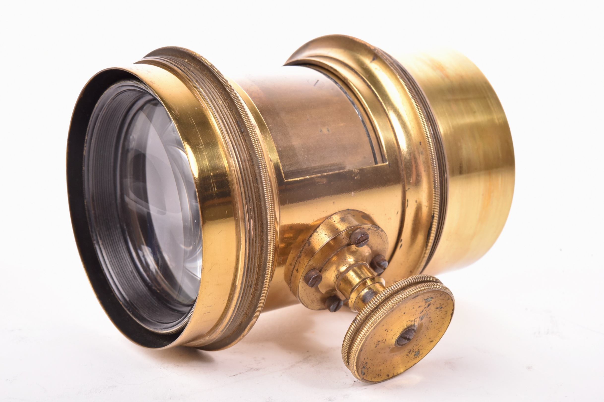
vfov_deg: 22.6
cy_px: 201
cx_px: 302
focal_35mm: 60
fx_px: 1007
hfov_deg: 33.4
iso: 2000
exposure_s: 1/125
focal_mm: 60
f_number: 16
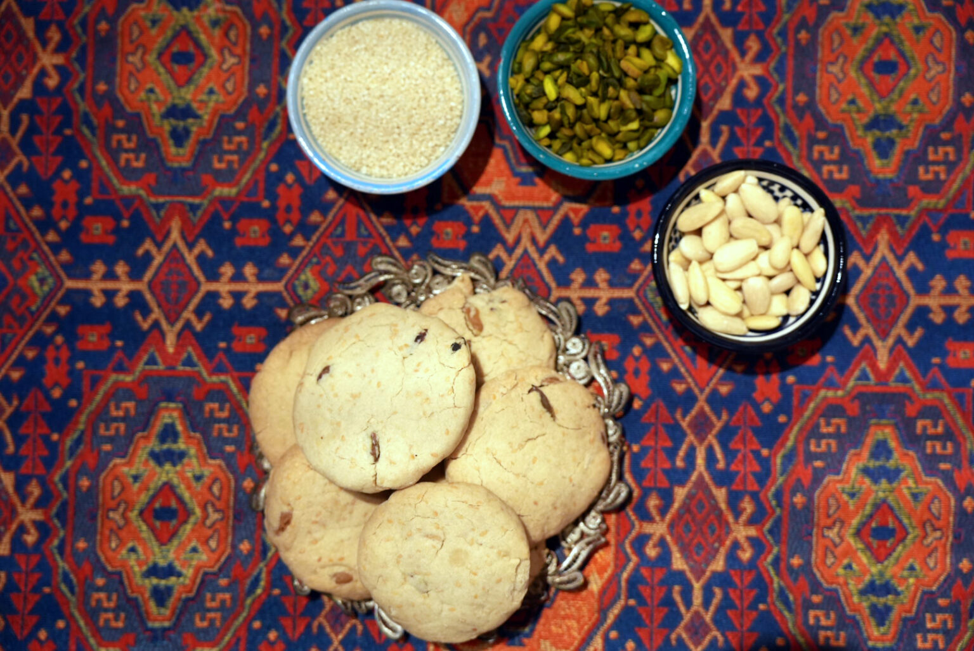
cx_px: 487
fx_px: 1056
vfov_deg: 34.3
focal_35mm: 39
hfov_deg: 49.5
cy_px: 326
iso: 1600
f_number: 2.8
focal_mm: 39
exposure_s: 1/40
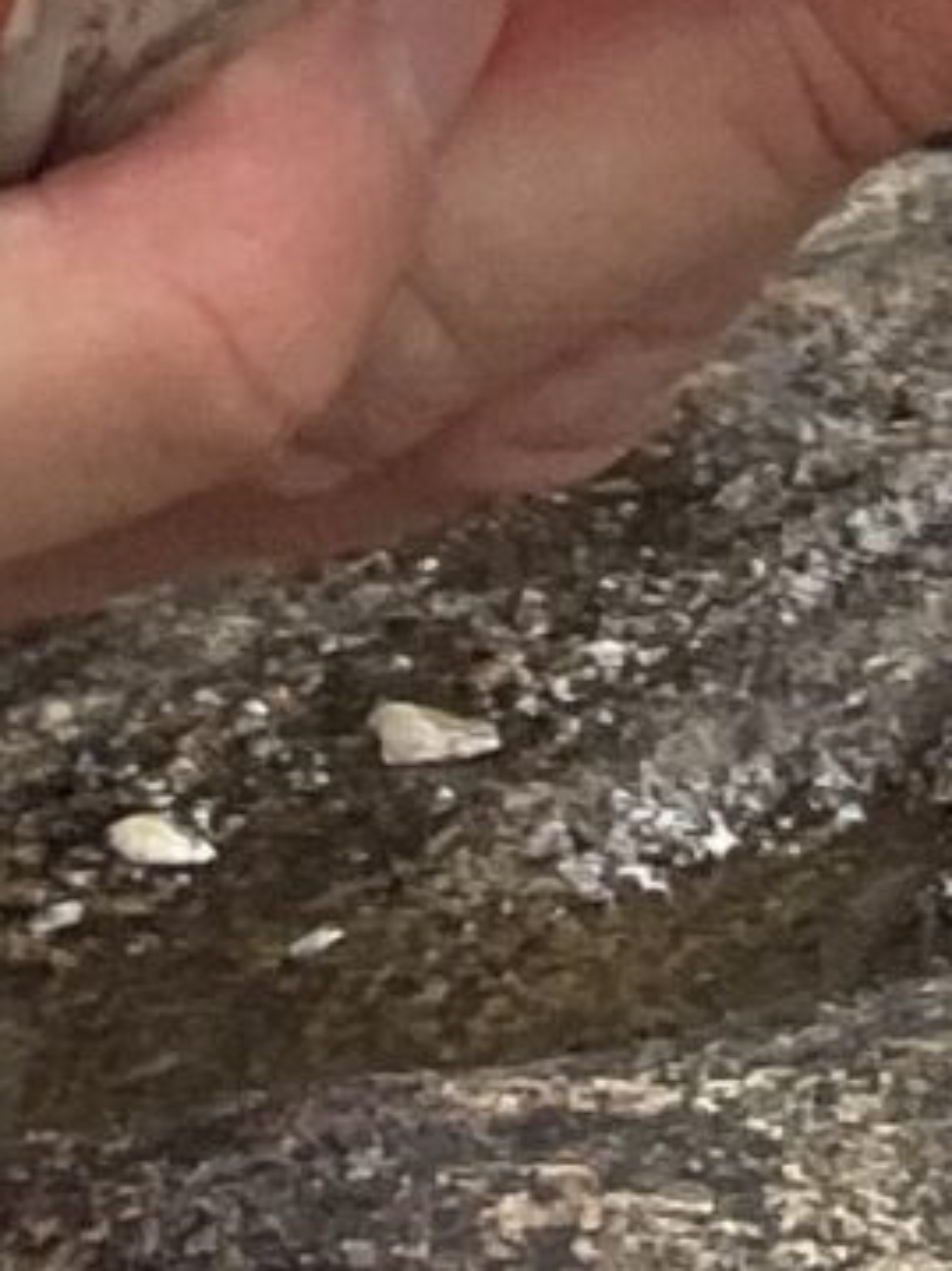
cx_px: 2254
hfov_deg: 6.6
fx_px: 7852
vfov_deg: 7.9
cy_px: -2631
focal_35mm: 214
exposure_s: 1/121
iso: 80
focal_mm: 2.71
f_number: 2.2
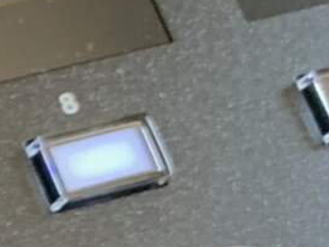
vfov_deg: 7.3
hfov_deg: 8.1
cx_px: -730
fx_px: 1891
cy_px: 363
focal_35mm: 199
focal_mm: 4.25
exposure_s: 1/60
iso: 160
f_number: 1.8
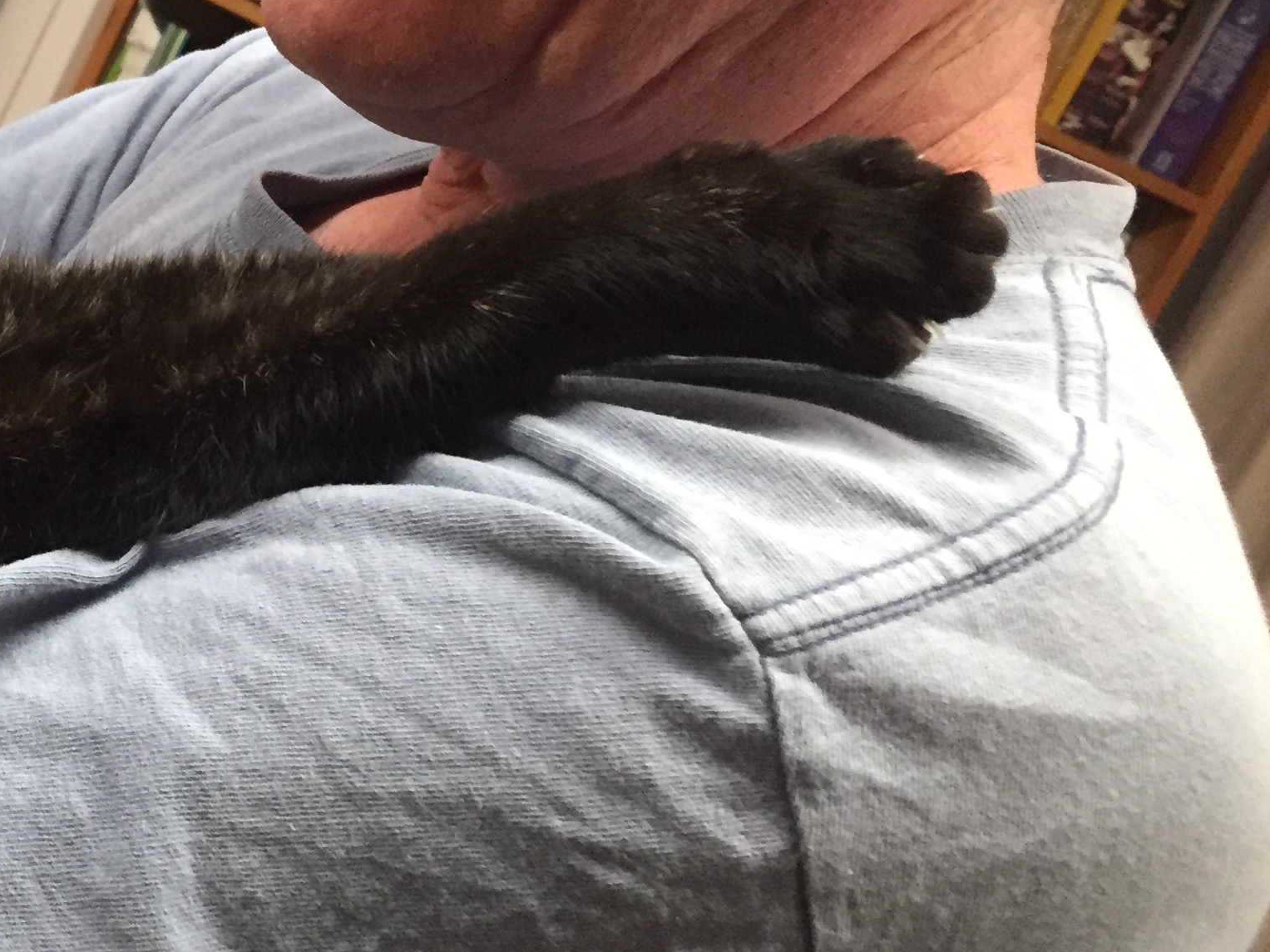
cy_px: 111
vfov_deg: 23.1
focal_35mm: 62
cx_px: -77
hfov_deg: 28.7
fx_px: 2274
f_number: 2.2
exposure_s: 1/17
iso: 250
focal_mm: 4.15
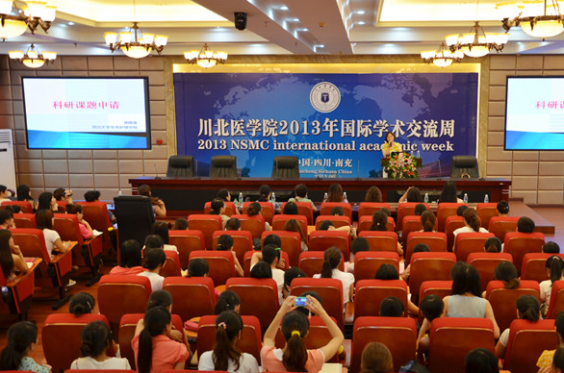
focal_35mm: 43
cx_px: 328
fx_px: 672
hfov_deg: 45.4
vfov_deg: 31.0
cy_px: 194
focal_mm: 24
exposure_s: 1/50
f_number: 3.8
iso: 400
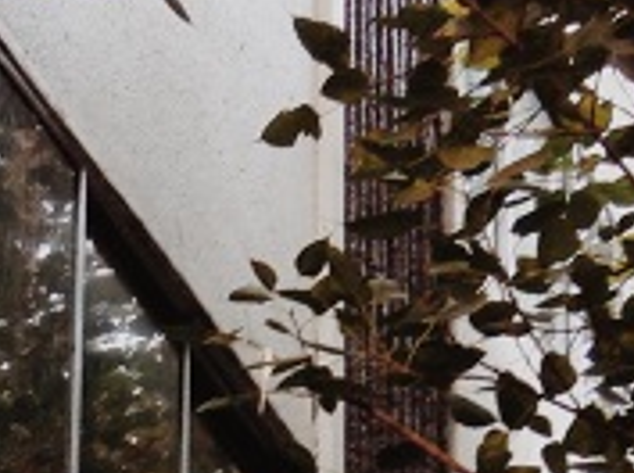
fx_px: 3089
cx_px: -564
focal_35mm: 169
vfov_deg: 8.0
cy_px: 1168
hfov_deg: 10.9
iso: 64
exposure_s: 1/30
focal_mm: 4.12
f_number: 2.4
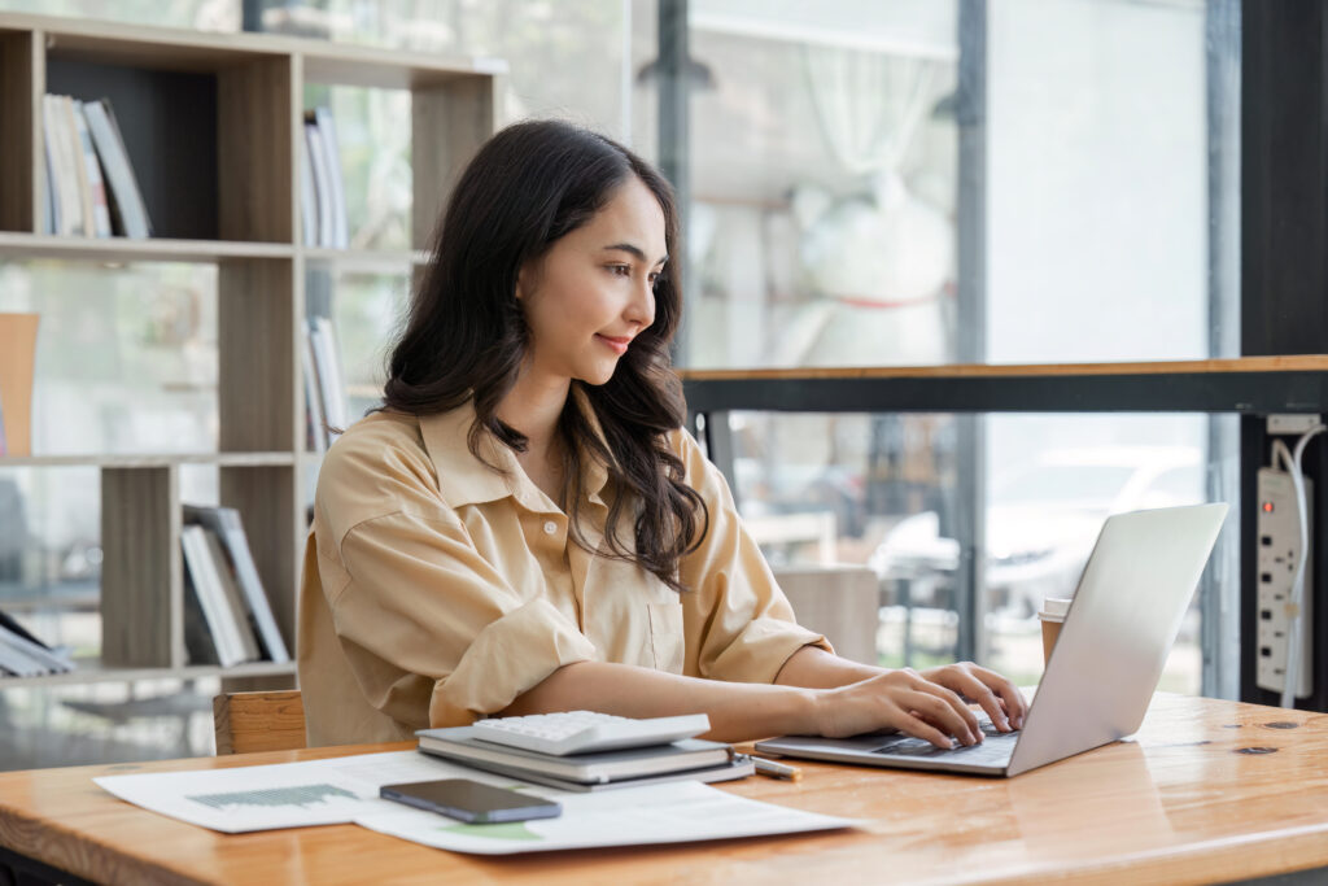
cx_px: 664
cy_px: 443
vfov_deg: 21.2
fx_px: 2361
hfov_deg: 31.4
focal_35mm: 64
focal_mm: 64
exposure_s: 1/320
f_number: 4
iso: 1000
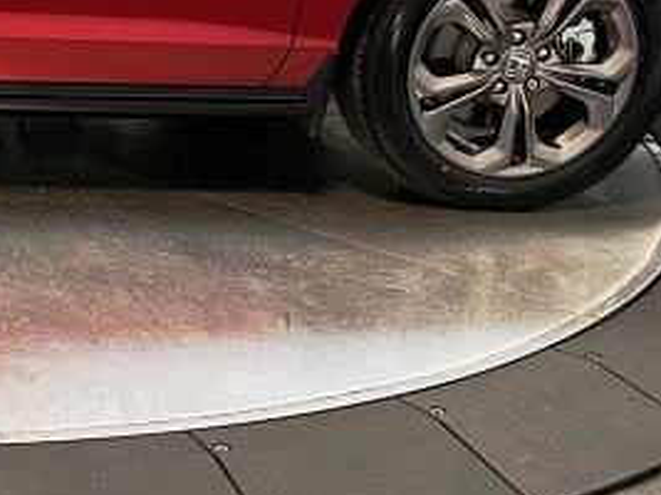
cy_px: 114
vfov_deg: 16.0
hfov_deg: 19.5
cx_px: -228
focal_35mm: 92
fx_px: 1756
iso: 400
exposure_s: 1/60
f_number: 1.78
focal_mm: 6.86
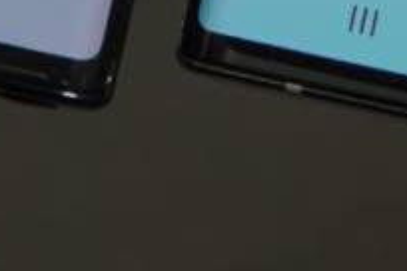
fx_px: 4047
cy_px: -753
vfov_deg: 3.7
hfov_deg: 5.8
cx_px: 281
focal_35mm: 358
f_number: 8
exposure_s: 1/25
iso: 125
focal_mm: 30
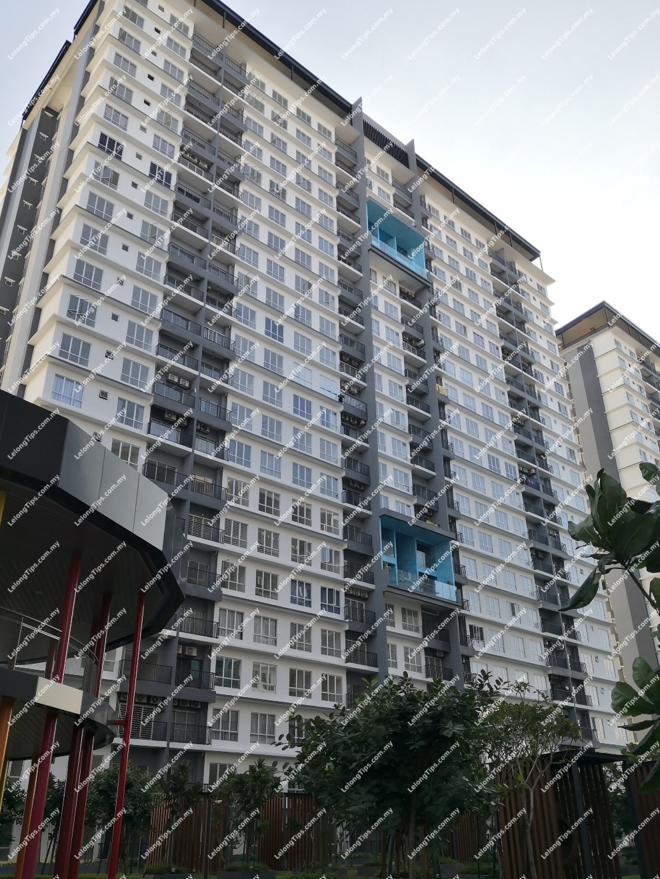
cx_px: 330
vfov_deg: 65.3
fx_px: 686
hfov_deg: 51.4
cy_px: 440
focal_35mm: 27
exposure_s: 1/899
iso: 80
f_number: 1.6
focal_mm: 3.95
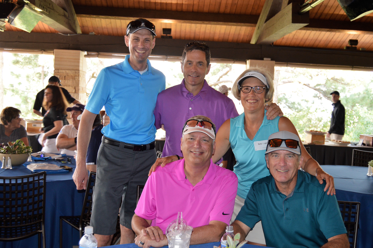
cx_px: 186
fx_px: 435
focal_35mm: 42
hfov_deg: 46.4
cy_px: 124
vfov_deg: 31.8
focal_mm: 28
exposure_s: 1/60
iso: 500
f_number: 4
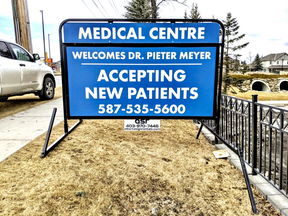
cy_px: 108
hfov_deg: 65.3
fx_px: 225
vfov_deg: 51.4
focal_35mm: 27
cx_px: 144
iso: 63
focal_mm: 4.44
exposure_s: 1/2611
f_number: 1.8
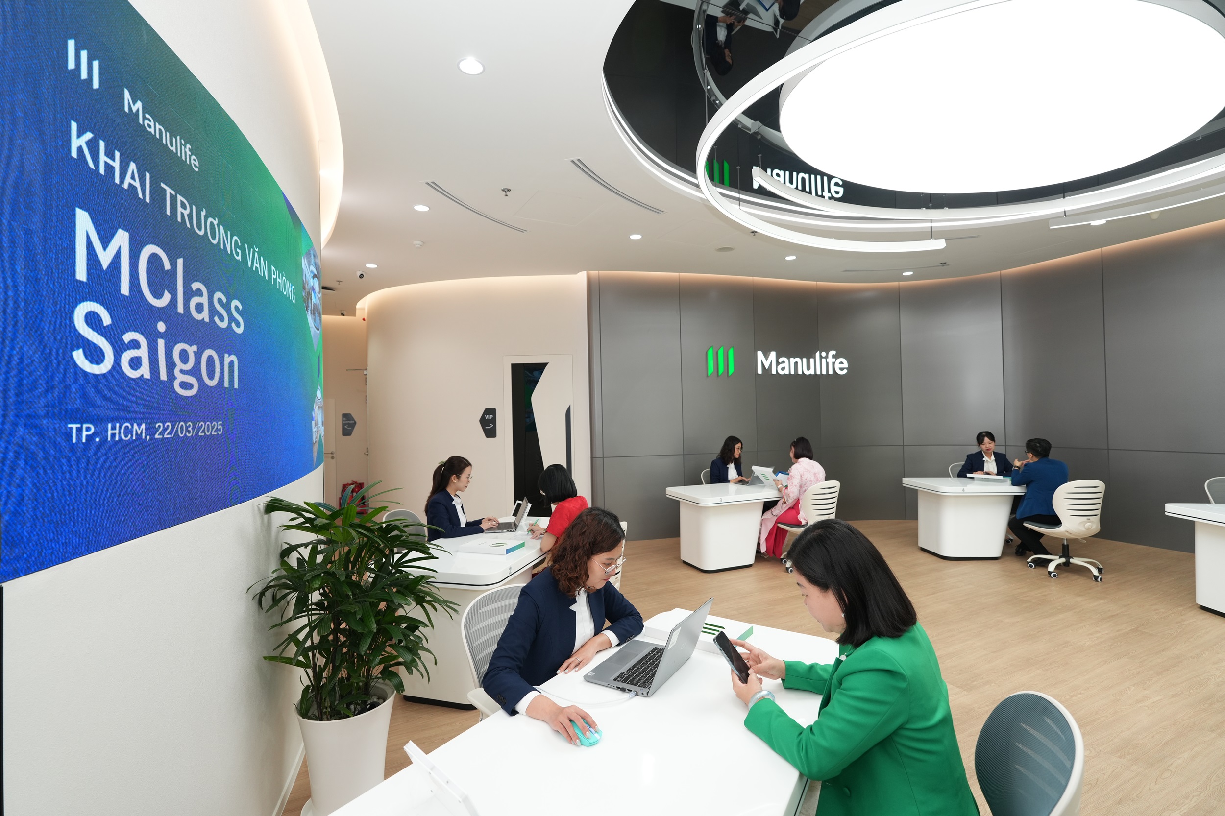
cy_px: 408
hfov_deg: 96.7
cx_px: 612
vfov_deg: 73.7
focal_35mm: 16
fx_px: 544
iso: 500
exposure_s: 1/160
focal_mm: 16
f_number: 4
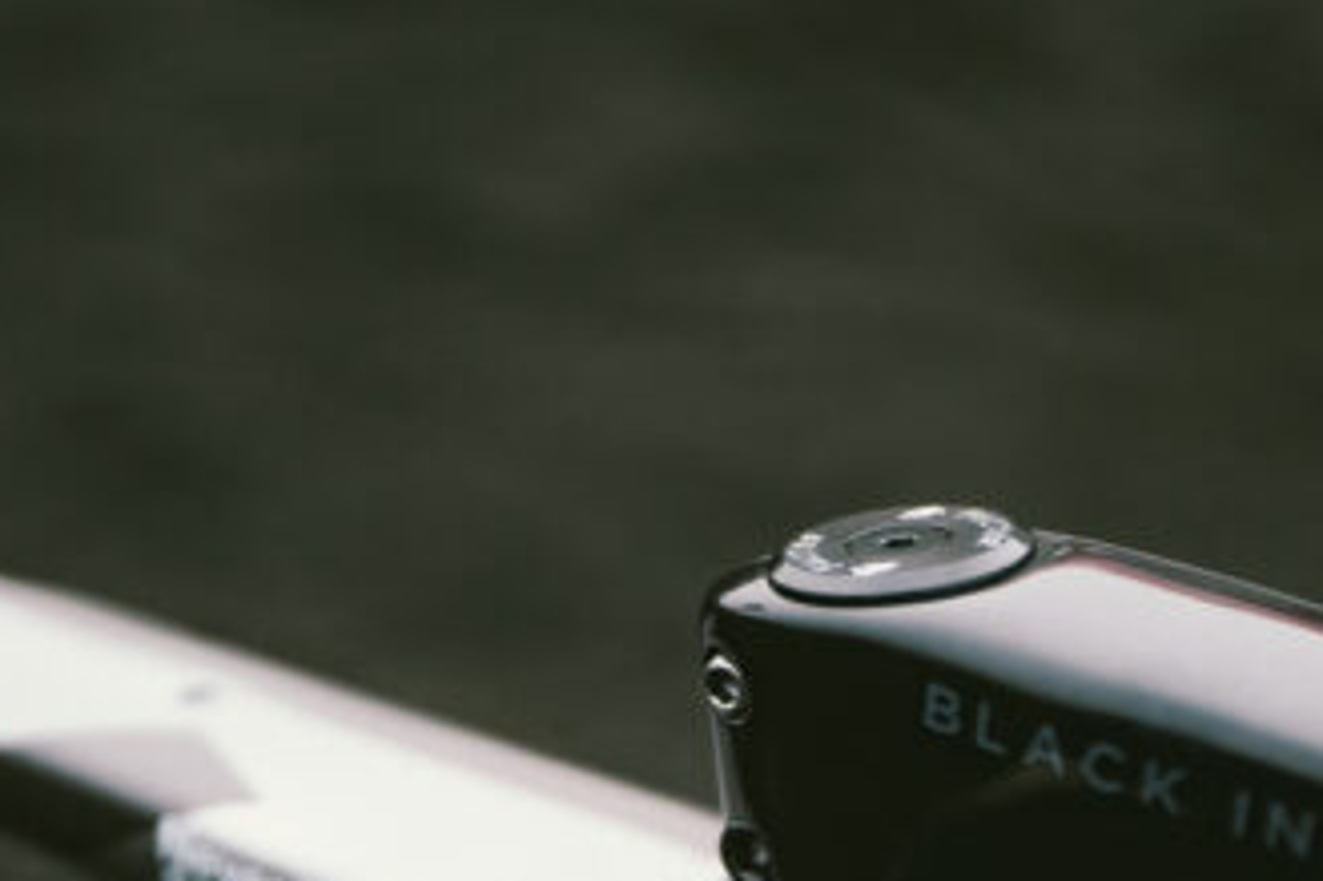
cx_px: 784
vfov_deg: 12.8
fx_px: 3857
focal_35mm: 105
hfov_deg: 19.4
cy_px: 1006
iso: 640
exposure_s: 1/5000
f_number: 1.8
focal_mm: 45
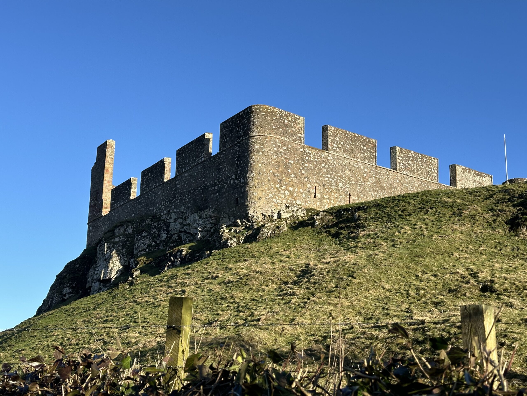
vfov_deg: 30.3
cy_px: 198
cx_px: 264
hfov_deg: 39.7
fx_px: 731
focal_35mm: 48
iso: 64
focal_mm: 6.86
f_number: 1.78
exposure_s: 1/2358
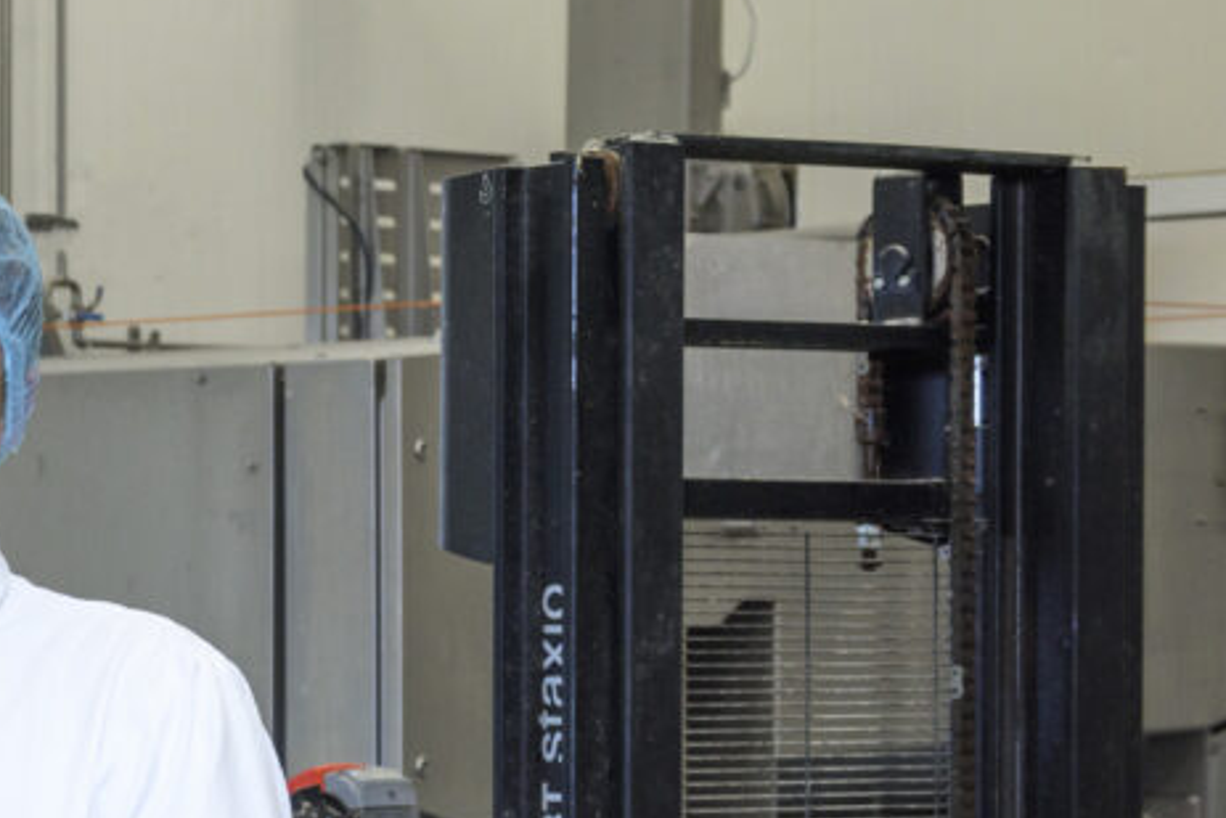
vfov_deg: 11.8
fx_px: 3951
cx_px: -805
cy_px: 658
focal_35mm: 116
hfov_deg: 15.7
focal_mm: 35
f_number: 5
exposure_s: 1/100
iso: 640
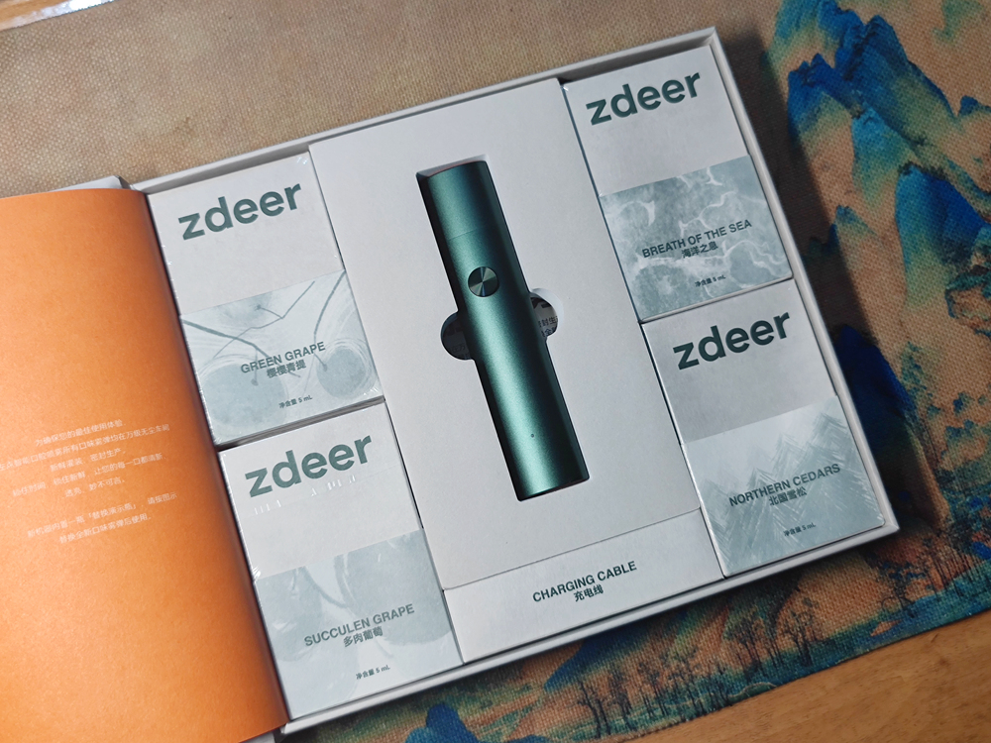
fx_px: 1088
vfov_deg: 37.7
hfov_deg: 49.0
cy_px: 372
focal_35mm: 38
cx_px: 496
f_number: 1.95
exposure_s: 1/100
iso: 167
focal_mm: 7.59
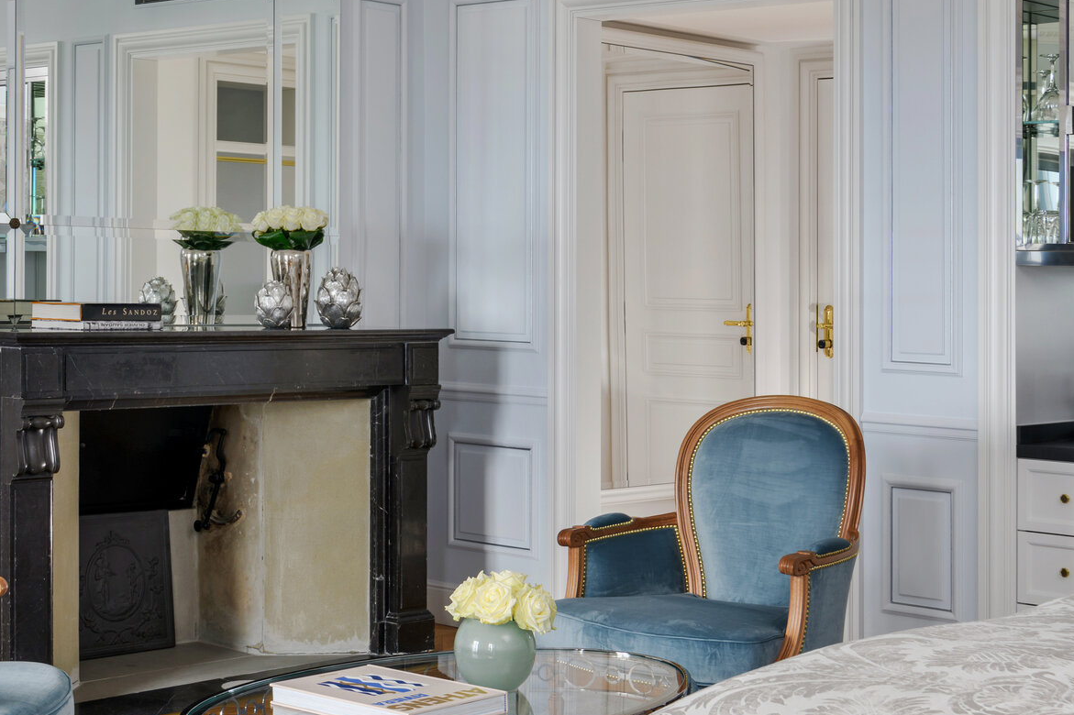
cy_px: 303
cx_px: 534
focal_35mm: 67
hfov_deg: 30.1
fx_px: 1998
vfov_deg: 20.3
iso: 100
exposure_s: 1/1.25
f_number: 13
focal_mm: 38
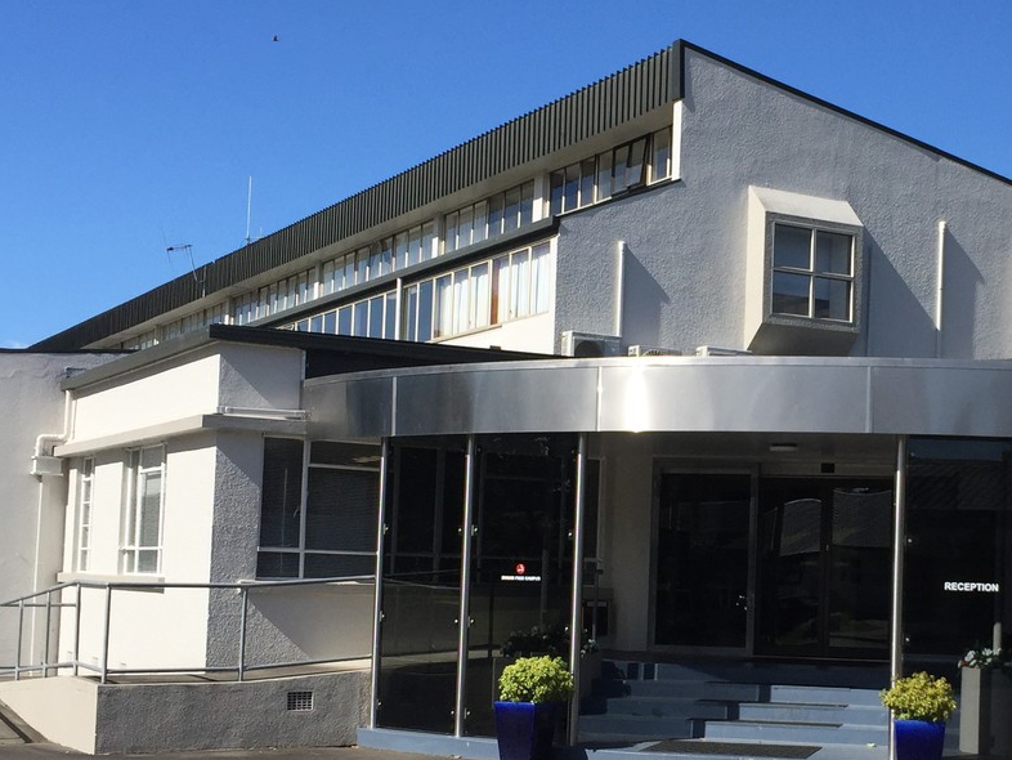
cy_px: 517
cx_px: 756
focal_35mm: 59
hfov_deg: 32.1
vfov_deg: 24.7
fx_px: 1725
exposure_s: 1/2825
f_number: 2.2
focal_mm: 4.15
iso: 32
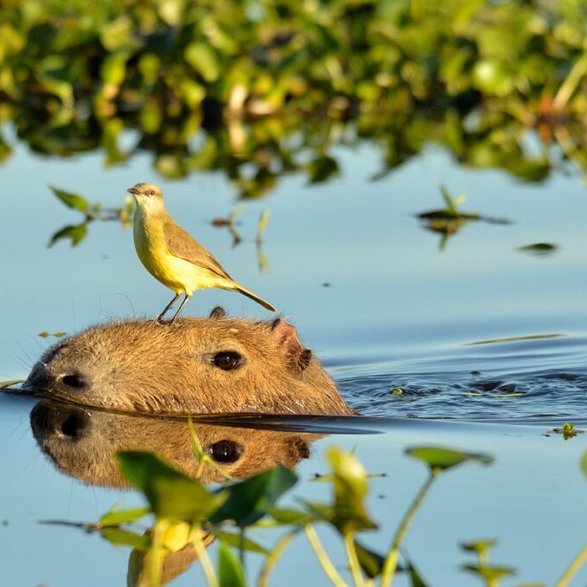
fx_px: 11108
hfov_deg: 3.0
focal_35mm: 579
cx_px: 164
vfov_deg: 3.0
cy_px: 294
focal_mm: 300
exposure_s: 1/1000
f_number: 8
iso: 800
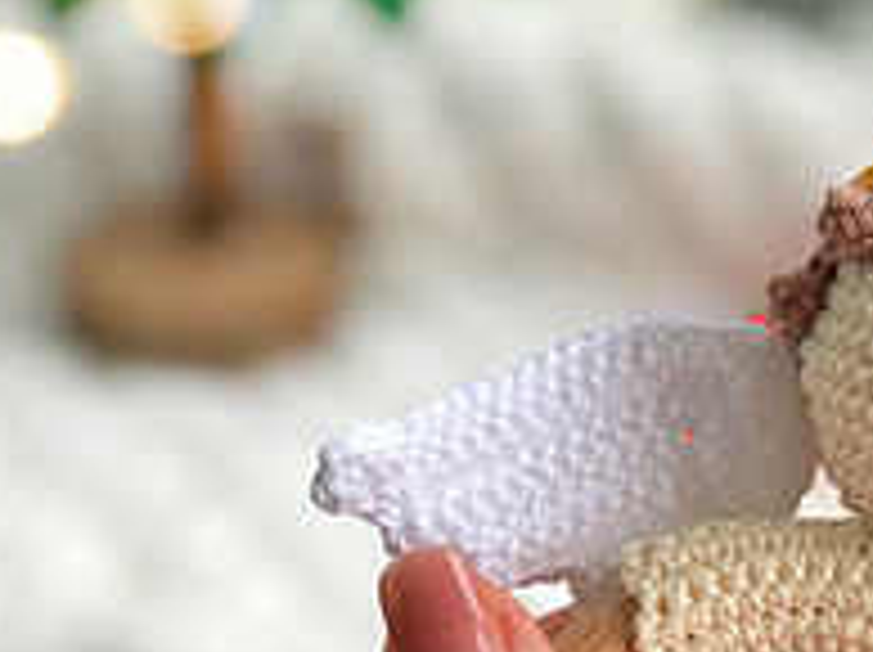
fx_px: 3703
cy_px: 614
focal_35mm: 147
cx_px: 882
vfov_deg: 10.0
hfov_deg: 13.3
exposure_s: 1/33
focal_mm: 6.6
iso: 32
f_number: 2.8
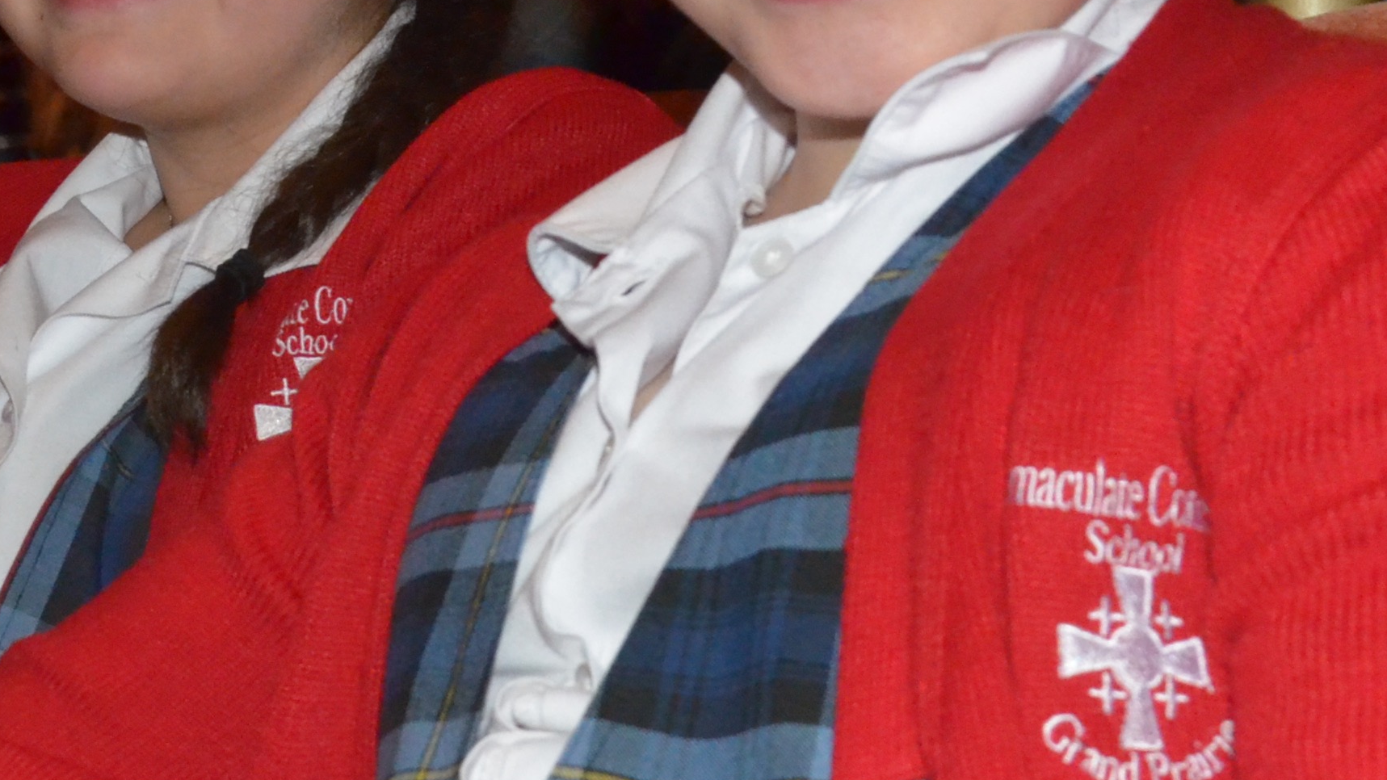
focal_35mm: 108
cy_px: 208
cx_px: -133
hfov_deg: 19.0
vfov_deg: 11.2
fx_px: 3972
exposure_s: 1/60
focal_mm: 24
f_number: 5.6
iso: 3200
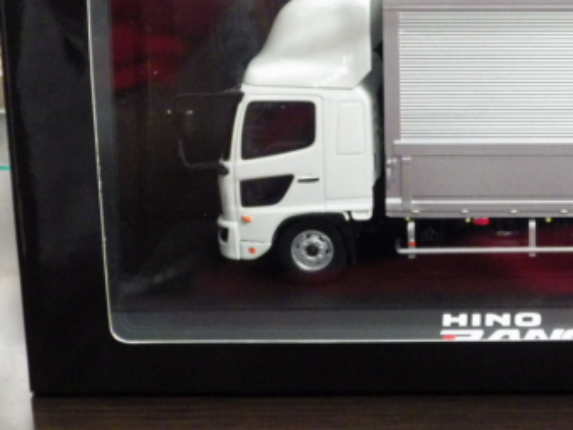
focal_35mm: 95
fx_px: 1573
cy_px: 114
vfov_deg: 15.5
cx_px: 537
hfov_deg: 20.2
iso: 1000
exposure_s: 1/25
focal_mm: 9
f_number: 3.8
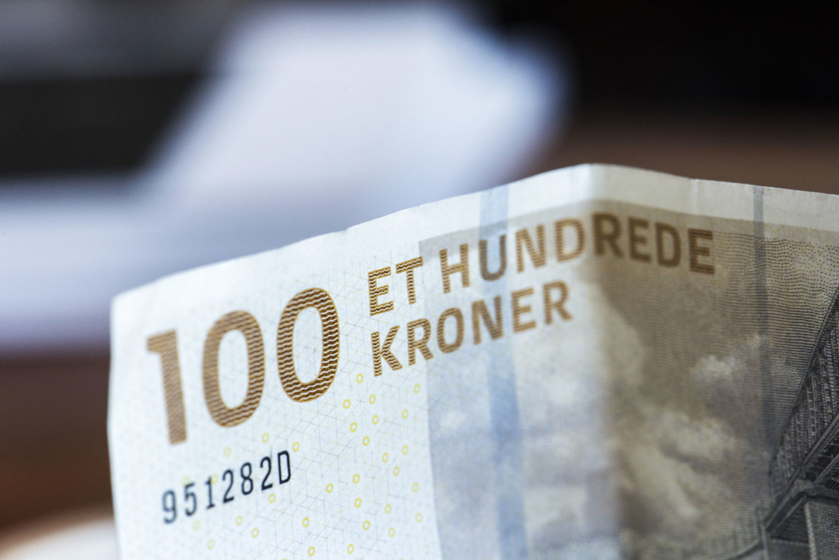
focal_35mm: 105
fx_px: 2448
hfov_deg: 19.5
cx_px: 420
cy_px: 280
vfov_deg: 13.0
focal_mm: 105
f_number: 13
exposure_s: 1/40
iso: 1000
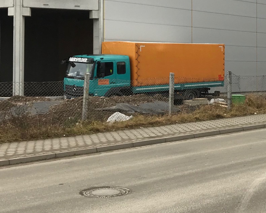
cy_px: 65
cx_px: 237
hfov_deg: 26.3
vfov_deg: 21.7
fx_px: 551
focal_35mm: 70
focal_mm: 3.99
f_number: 1.8
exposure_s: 1/132
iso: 20
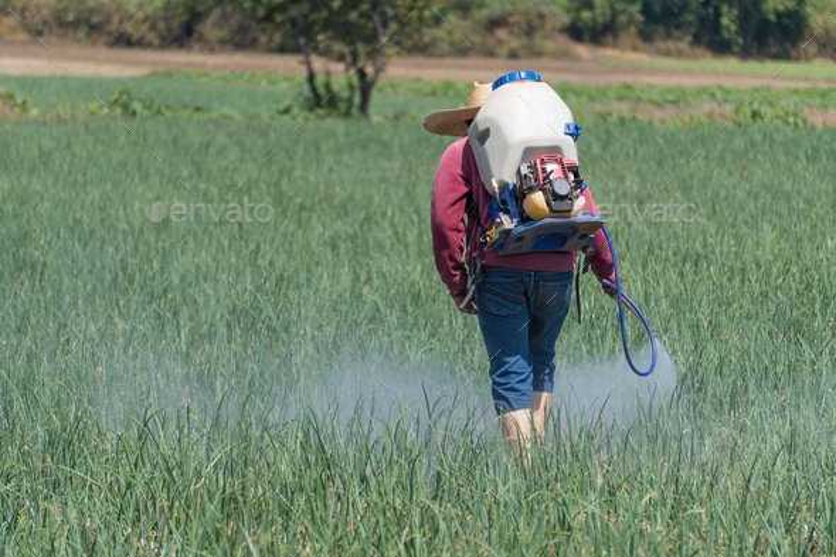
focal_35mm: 315
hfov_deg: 6.5
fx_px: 7313
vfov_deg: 4.4
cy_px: 278
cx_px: 418
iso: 160
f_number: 6.3
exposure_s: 1/640
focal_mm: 210
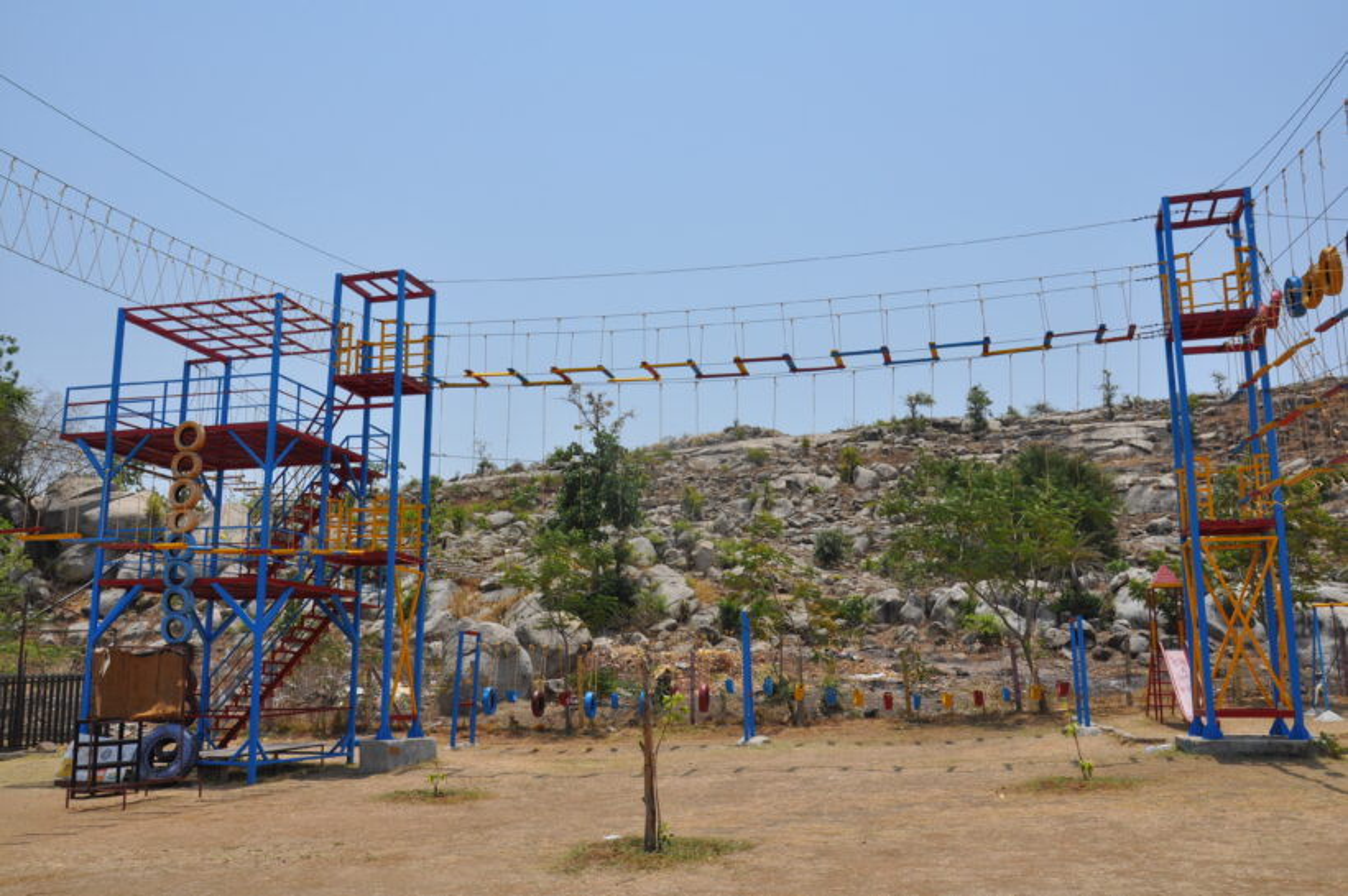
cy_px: 448
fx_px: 1178
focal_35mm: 32
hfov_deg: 59.5
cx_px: 674
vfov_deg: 41.6
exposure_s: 1/350
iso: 200
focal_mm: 21
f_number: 9.5
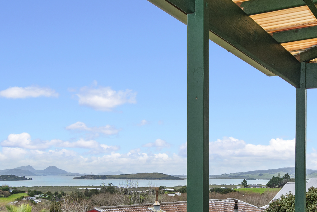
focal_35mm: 64
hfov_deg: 31.0
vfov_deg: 20.9
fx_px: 564
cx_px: 225
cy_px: 183
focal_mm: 20
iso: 250
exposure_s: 1/160
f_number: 8
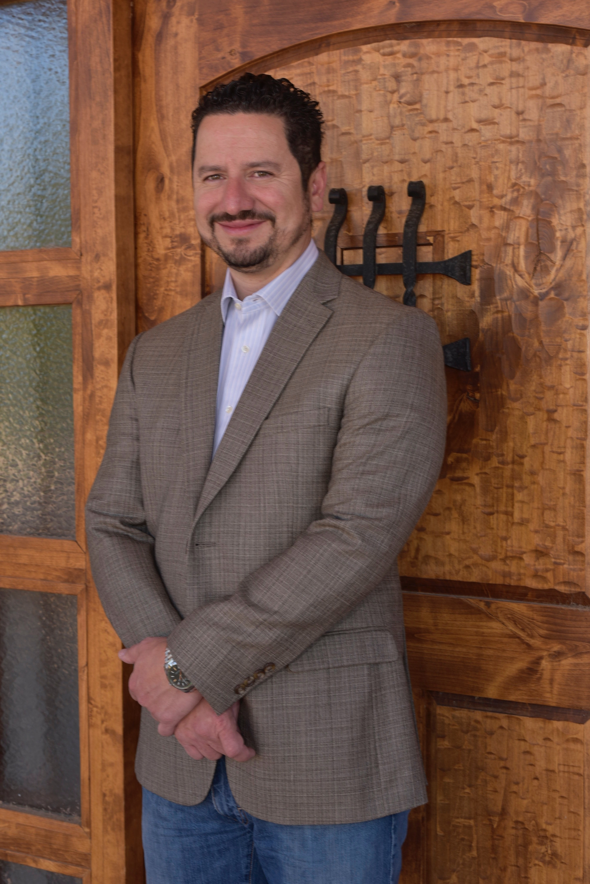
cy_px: 442
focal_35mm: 55
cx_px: 295
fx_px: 1351
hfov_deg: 24.6
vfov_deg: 36.2
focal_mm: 55
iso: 200
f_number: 8
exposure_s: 1/100
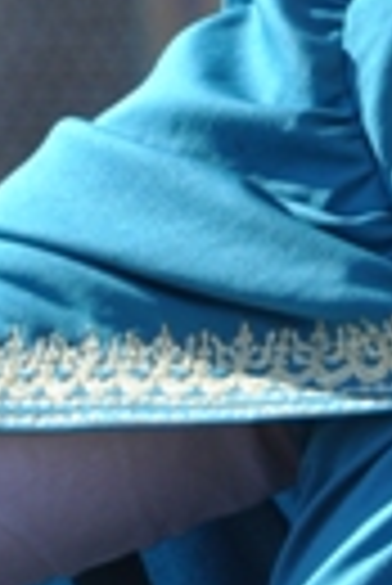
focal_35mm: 928
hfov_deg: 1.5
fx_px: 15115
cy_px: 63
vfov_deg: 2.2
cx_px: 383
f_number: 9
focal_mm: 105
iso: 200
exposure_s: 1/320
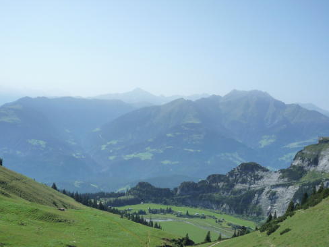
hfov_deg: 39.6
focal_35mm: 48
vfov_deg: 30.2
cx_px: 180
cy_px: 150
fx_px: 456
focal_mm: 6.8
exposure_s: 1/800
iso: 160
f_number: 4.5
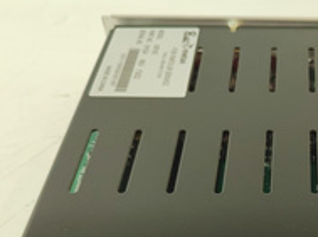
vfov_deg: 21.7
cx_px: 301
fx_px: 559
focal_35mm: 61
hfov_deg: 30.0
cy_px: 303
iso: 1797
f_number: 1.9
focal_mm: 5.52
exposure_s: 1/50
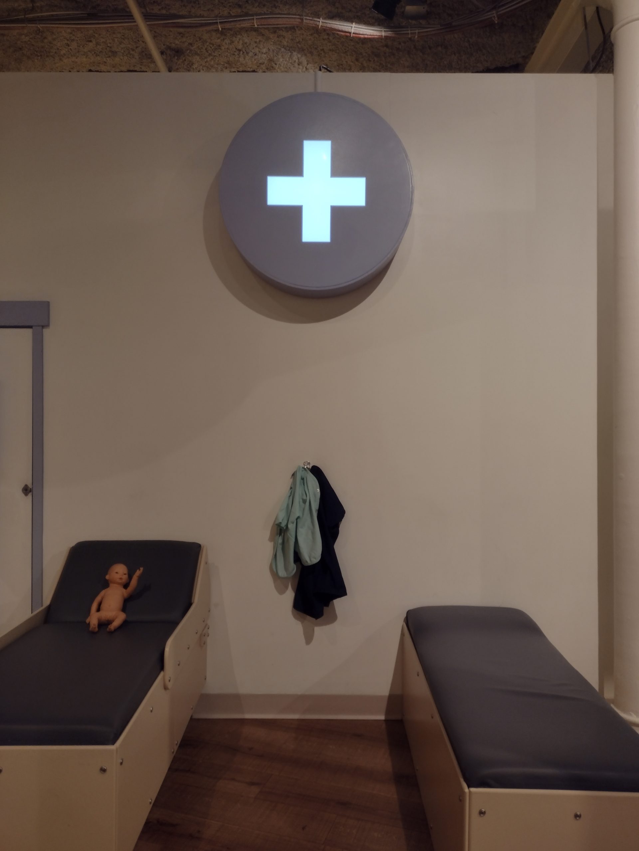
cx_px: 320
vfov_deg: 65.3
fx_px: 665
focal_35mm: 27
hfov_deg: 51.4
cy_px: 426
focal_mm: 4.71
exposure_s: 1/60
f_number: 1.7
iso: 142
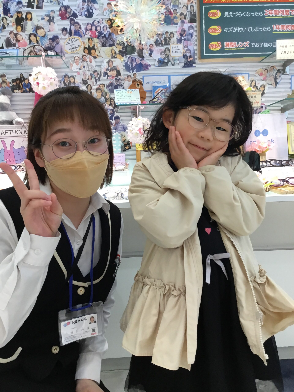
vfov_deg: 58.4
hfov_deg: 45.4
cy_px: 196
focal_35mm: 31
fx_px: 351
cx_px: 147
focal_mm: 3.3
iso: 32
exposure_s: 1/33
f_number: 2.4
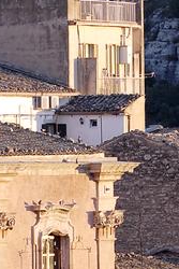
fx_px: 4931
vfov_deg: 3.1
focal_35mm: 662
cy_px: 402
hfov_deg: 2.1
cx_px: 145
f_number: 5
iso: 100
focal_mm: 105
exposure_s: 1/90
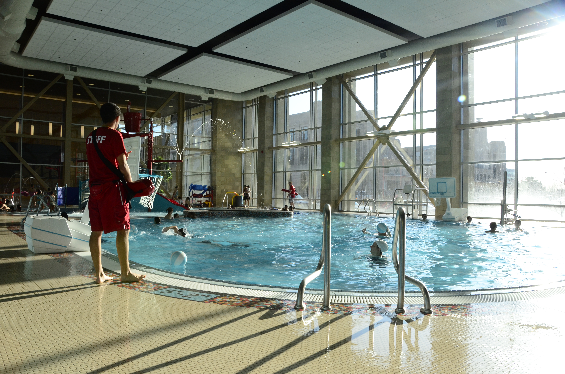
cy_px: 187
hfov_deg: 67.5
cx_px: 282
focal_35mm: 27
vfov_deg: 47.7
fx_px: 423
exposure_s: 1/500
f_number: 11
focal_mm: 18
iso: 800
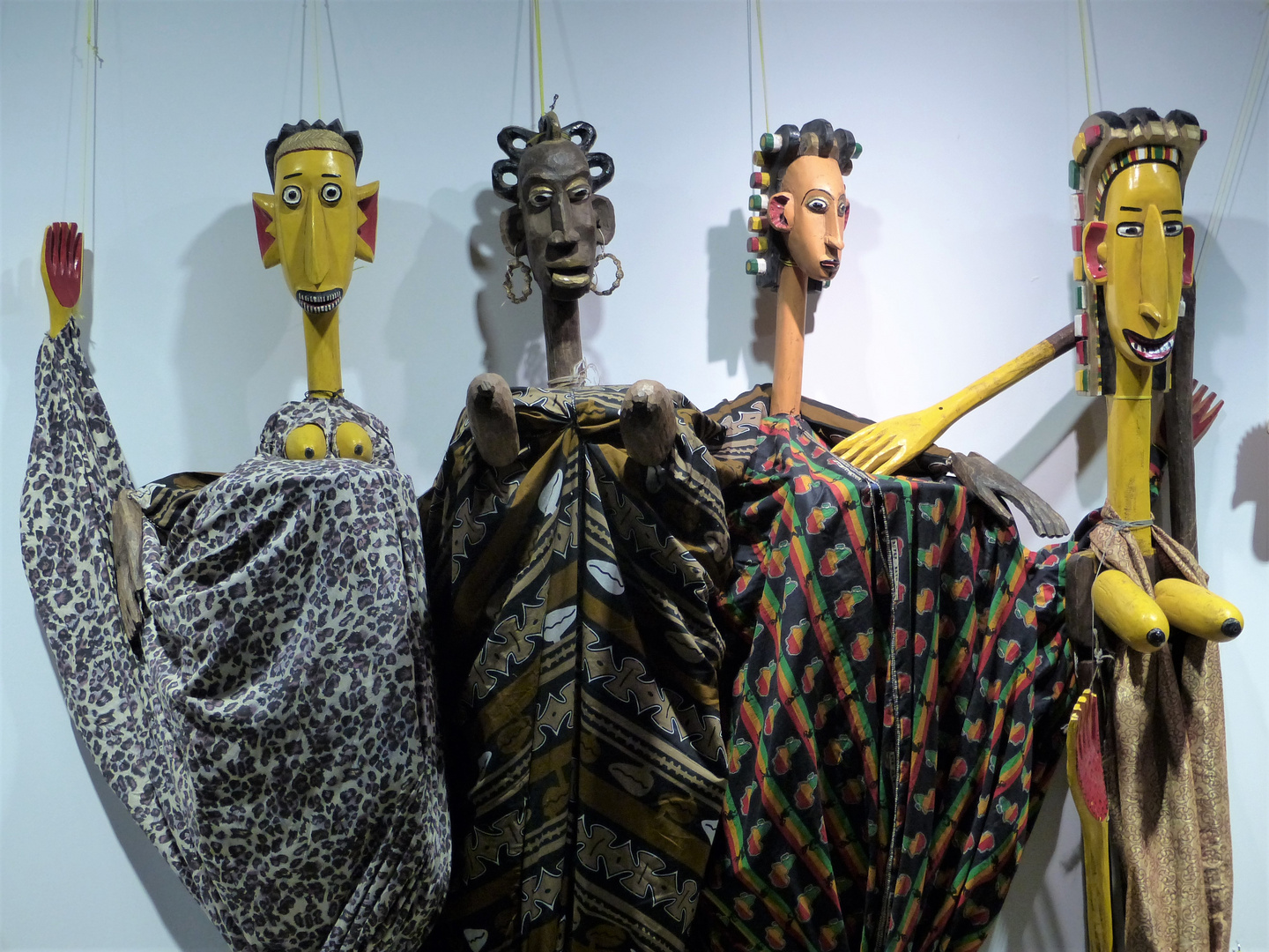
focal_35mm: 142
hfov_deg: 13.9
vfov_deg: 10.4
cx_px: 634
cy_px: 476
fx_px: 5206
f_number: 2.8
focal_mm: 25.6
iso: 400
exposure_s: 1/60
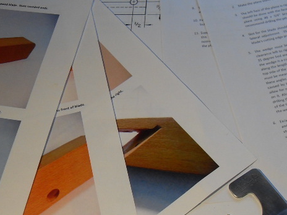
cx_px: 201
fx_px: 622
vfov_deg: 19.5
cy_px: 157
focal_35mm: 75
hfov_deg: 25.8
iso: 100
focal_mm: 6.3
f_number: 2.8
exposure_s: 1/90
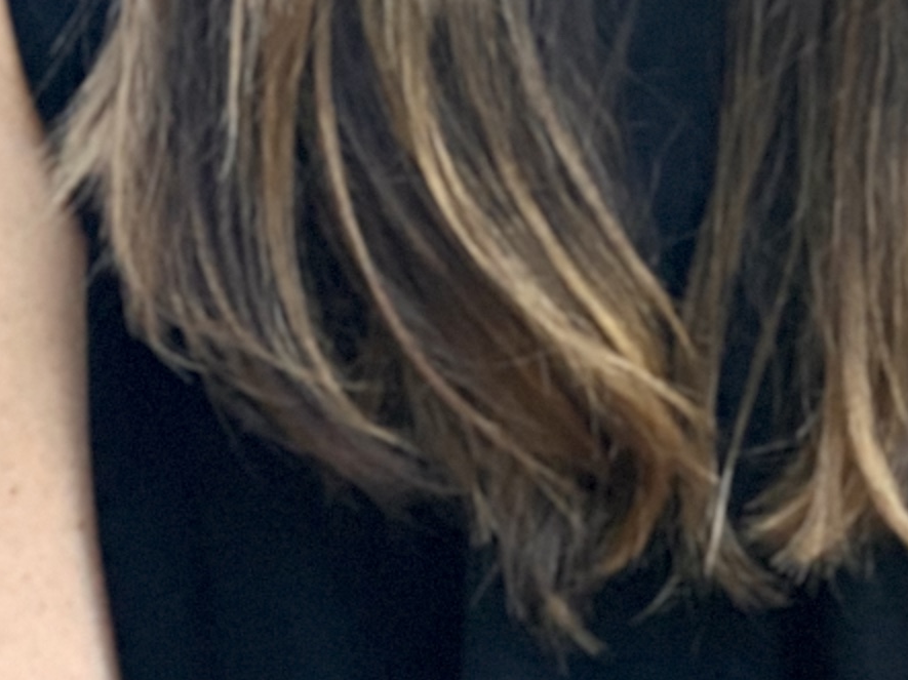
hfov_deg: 8.4
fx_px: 6214
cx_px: 491
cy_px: -738
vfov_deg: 6.1
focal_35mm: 237
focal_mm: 6
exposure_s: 1/122
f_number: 2.4
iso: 80
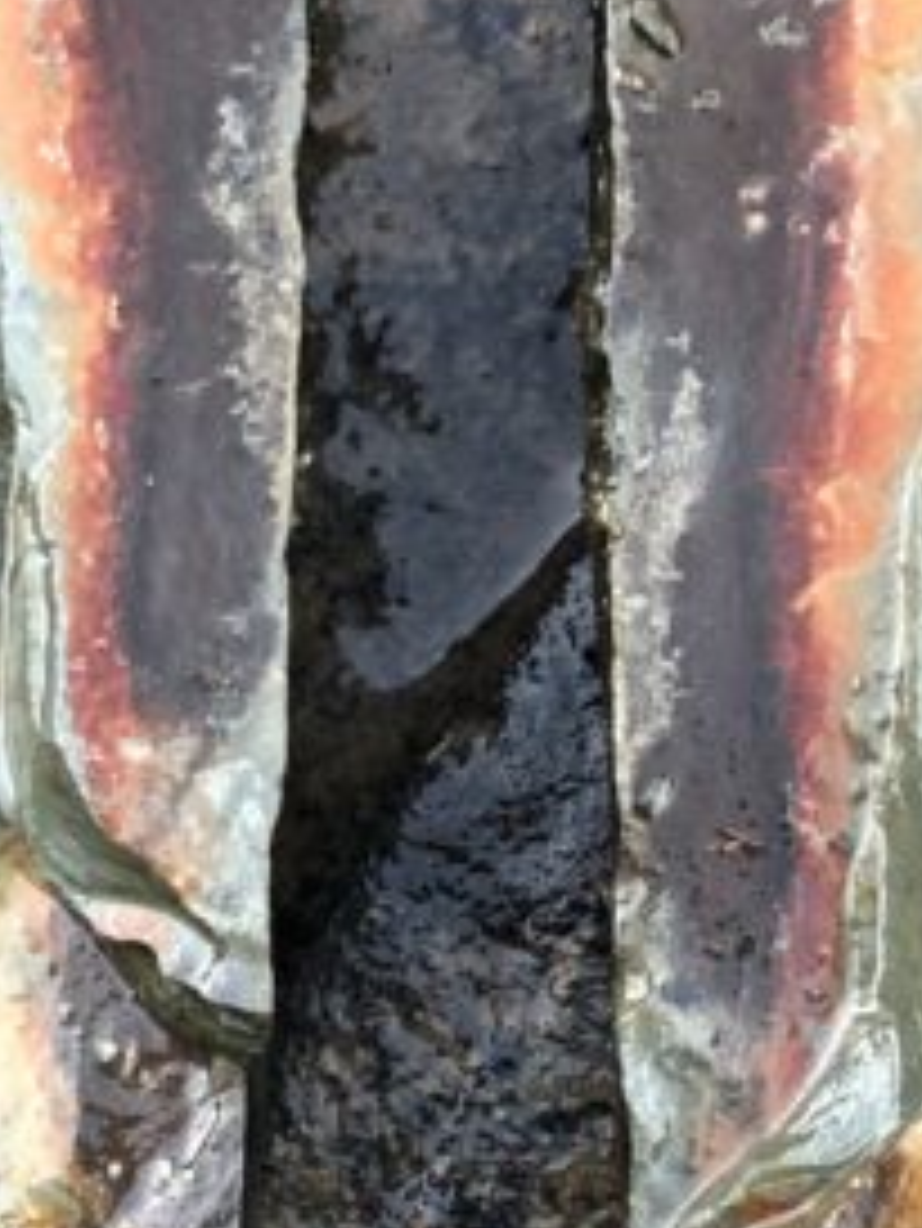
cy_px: 1116
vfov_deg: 22.2
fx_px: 3052
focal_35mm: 86
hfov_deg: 17.2
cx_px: 405
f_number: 1.8
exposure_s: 1/13
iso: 100
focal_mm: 4
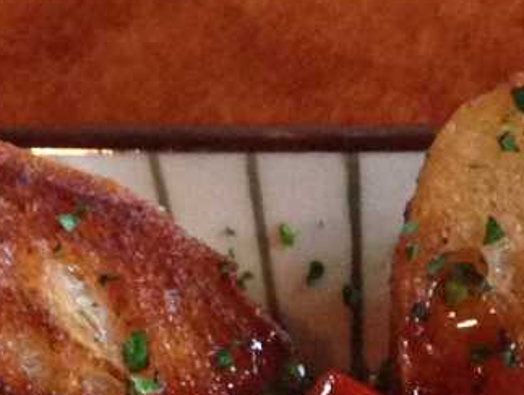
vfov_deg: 6.9
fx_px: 3167
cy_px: 783
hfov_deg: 9.4
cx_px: 445
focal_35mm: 209
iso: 250
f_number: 2.4
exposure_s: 1/20
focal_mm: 4.12
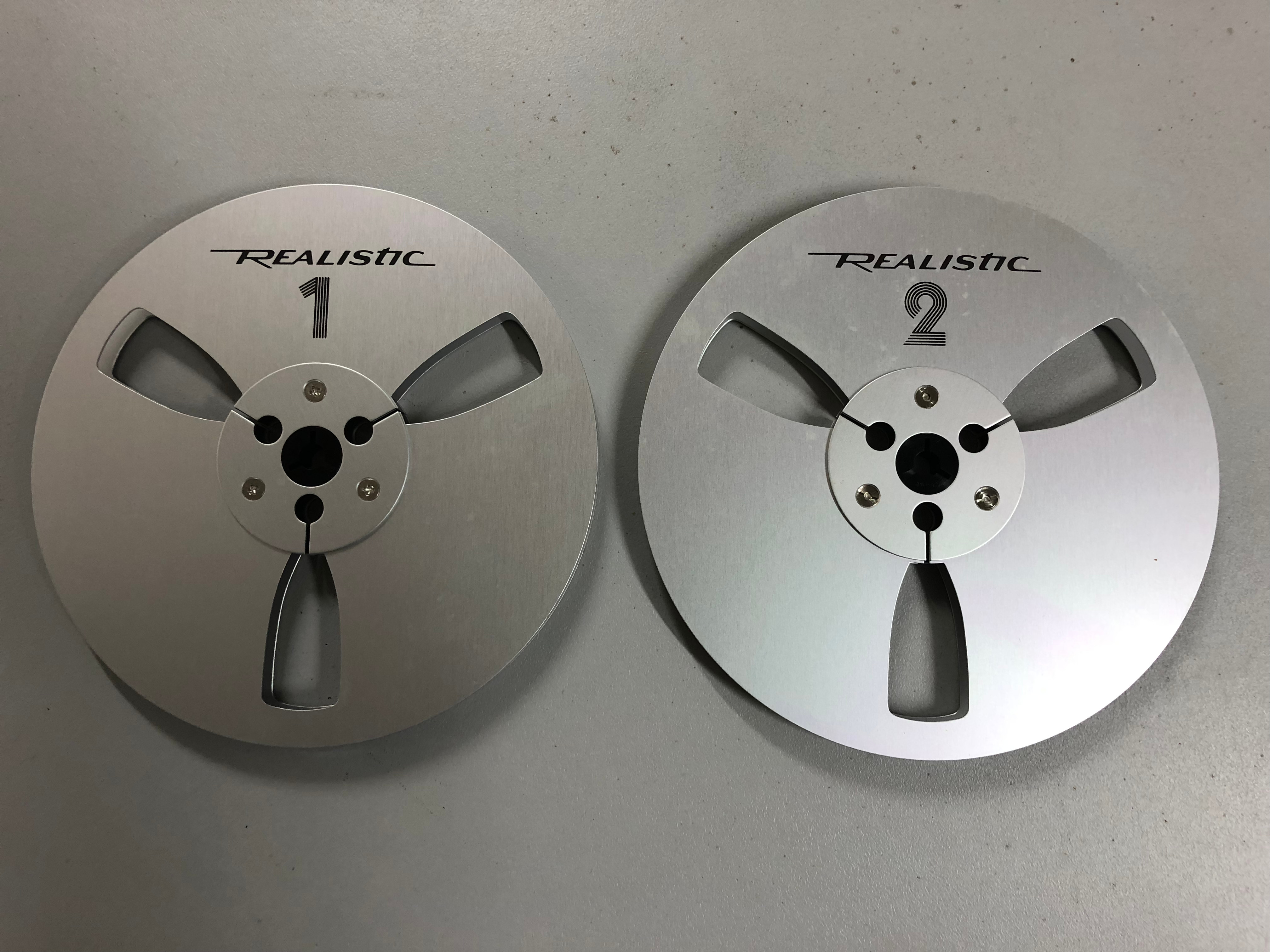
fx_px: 1027
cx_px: 635
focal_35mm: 28
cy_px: 476
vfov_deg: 49.7
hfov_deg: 63.4
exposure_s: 1/33
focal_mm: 4
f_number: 1.8
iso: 40
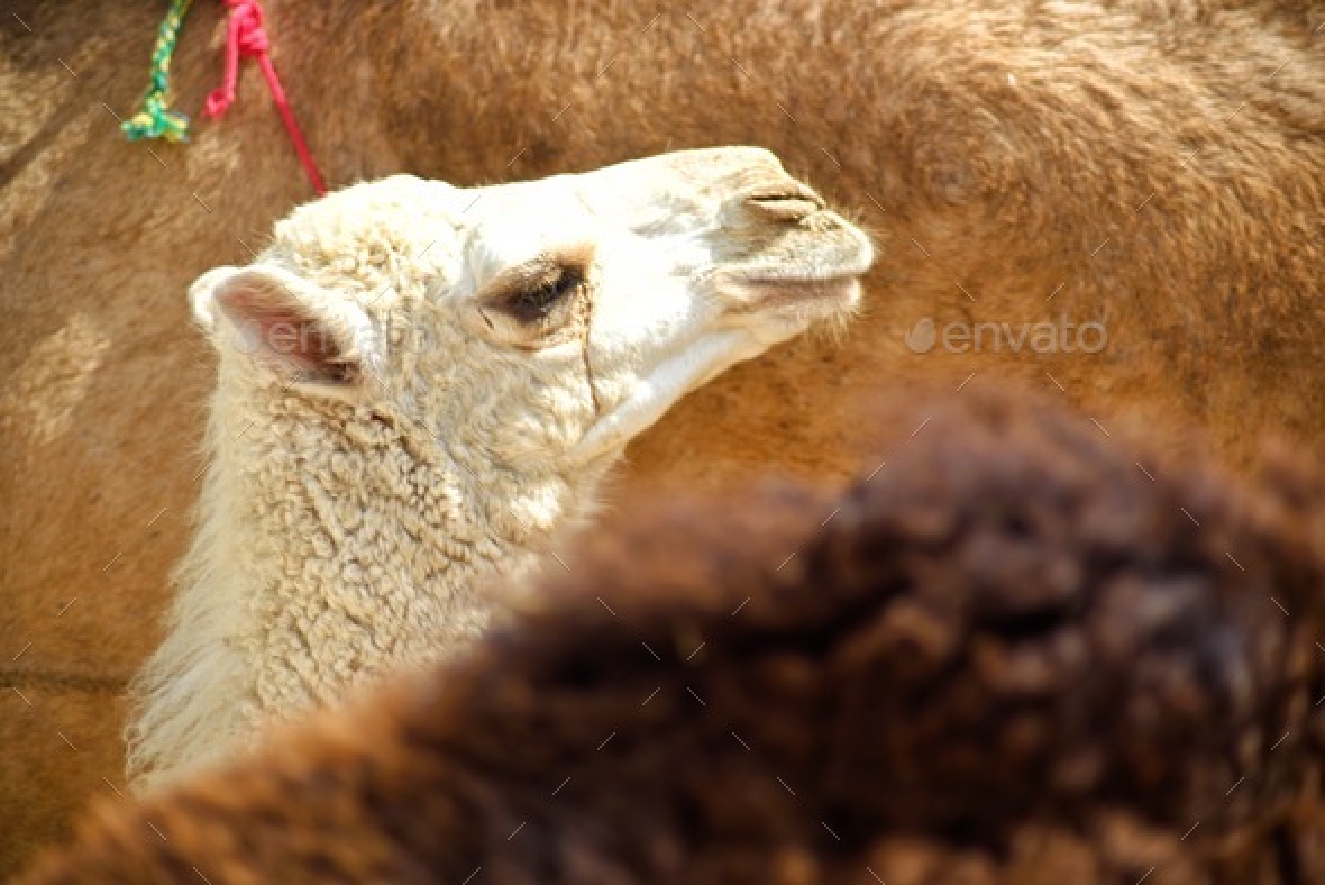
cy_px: 442
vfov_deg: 11.0
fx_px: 4603
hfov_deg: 16.4
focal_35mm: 125
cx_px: 662
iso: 200
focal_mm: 125
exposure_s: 1/800
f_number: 7.1
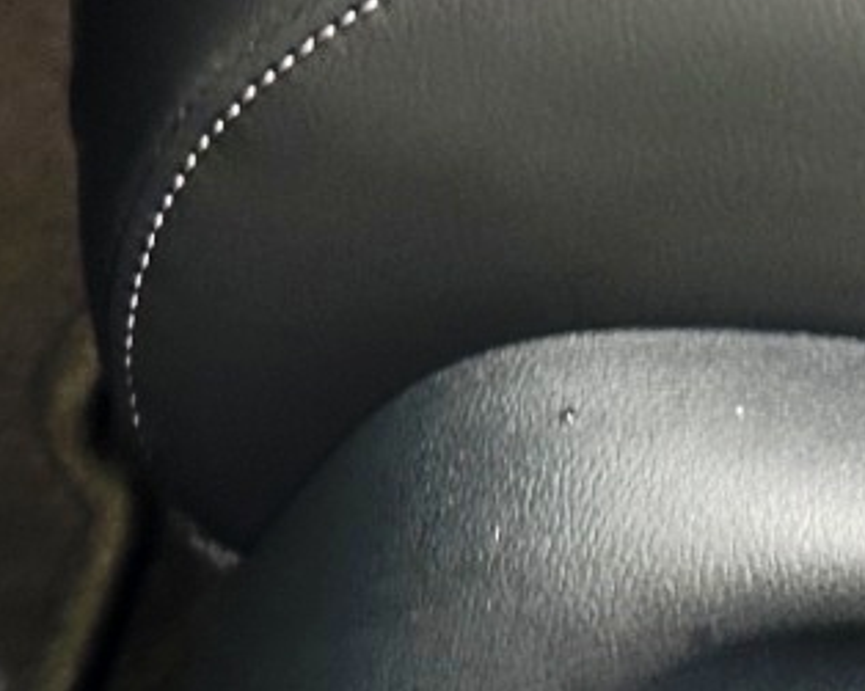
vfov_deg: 9.9
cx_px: 1386
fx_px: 3916
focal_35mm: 153
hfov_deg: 11.9
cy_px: 834
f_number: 1.78
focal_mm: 6.86
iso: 640
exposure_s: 1/30
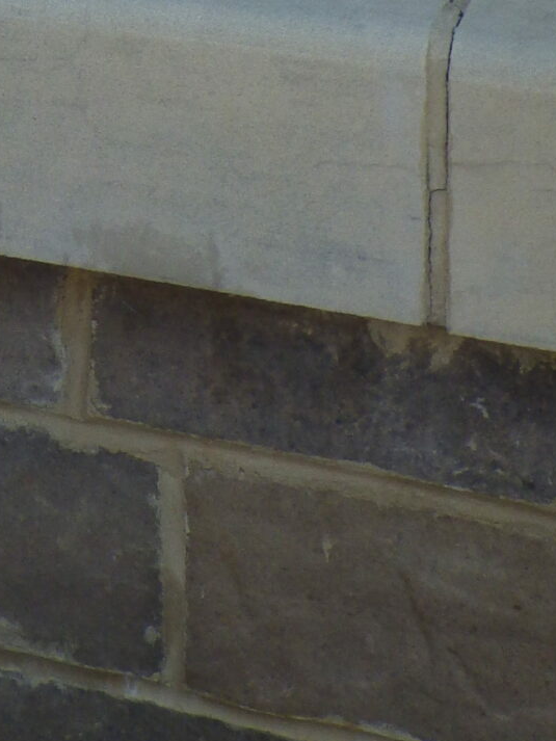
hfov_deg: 11.6
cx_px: -279
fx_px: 2612
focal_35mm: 122
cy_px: -582
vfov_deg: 14.3
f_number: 4.6
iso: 125
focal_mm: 6.1
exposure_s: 1/320
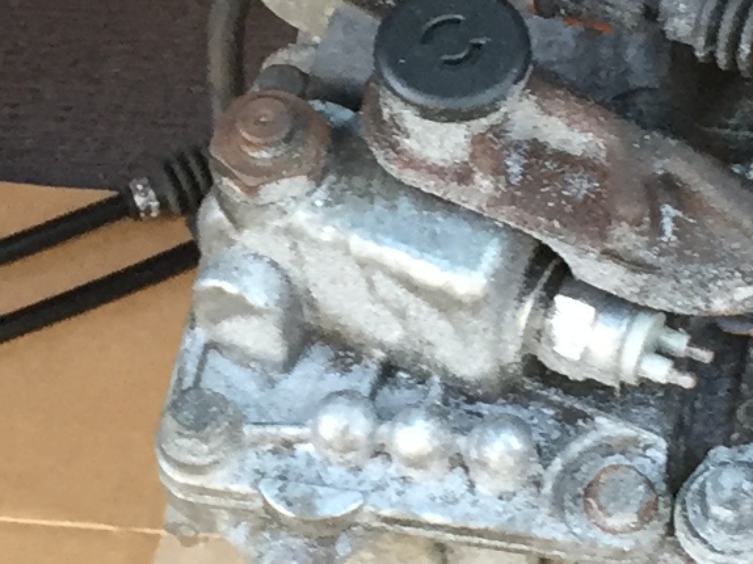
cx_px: 261
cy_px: 227
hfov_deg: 12.0
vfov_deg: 9.0
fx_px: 3588
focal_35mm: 165
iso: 40
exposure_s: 1/30
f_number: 2.2
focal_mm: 4.15
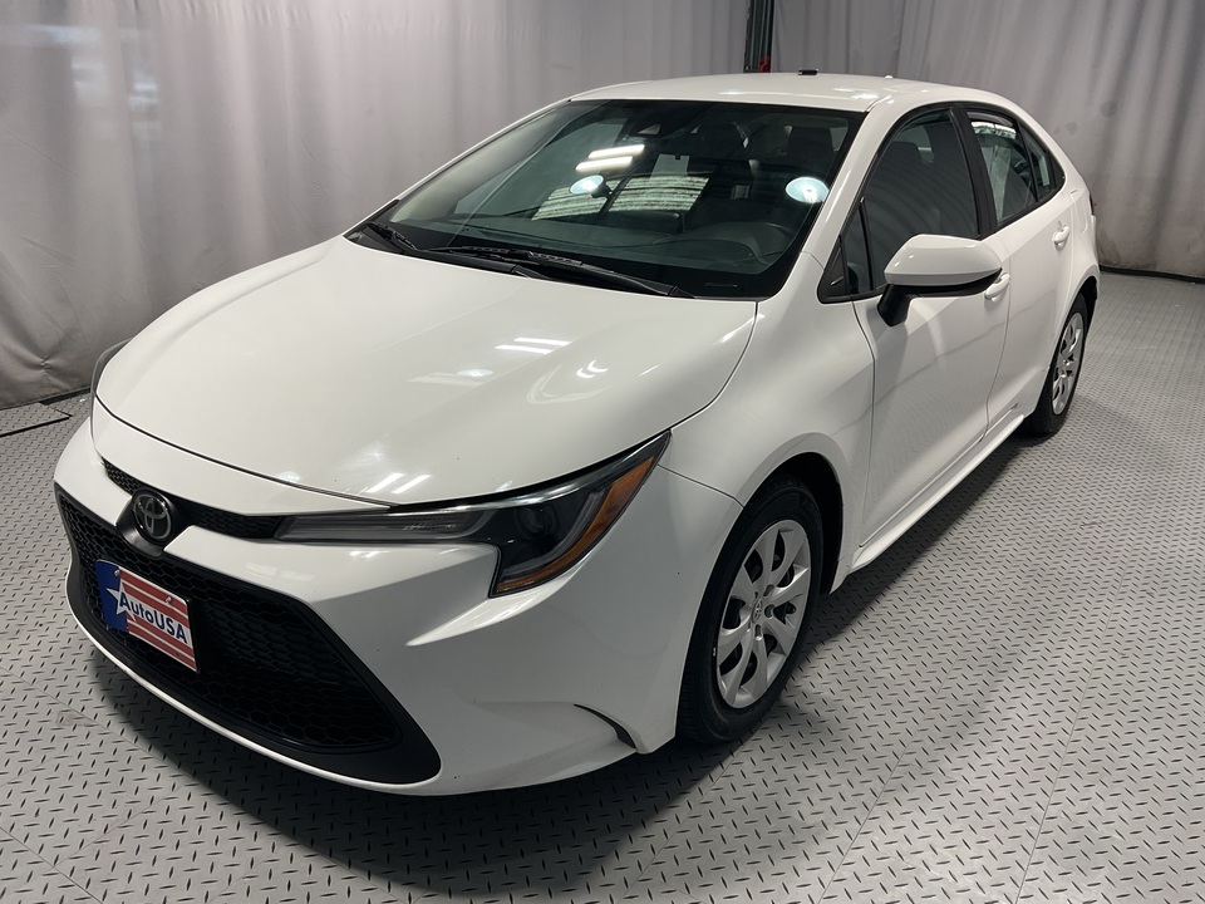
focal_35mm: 29
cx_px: 602
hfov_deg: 61.7
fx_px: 1010
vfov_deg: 48.2
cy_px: 452
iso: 25
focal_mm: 3
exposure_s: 1/100
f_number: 1.8
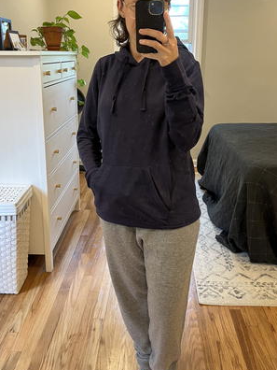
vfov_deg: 52.5
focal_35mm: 35
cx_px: 125
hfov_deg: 40.7
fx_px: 373
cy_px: 162
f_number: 1.6
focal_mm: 5.1
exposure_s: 1/60
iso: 160
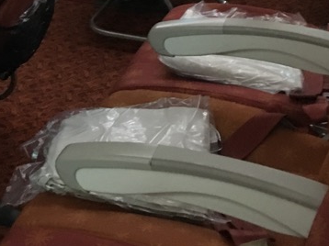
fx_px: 788
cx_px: -19
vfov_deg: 16.8
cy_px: -65
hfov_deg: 22.4
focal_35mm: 83
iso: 500
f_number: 2.2
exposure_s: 1/17
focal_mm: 4.15
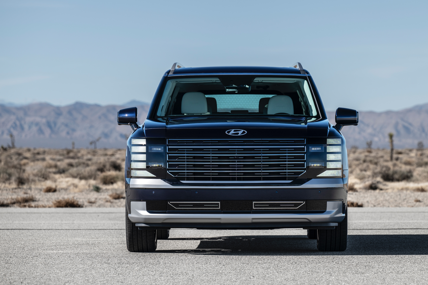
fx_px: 1795
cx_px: 237
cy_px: 137
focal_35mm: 151
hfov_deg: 13.6
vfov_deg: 9.1
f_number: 5
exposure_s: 1/500
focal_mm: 135
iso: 64
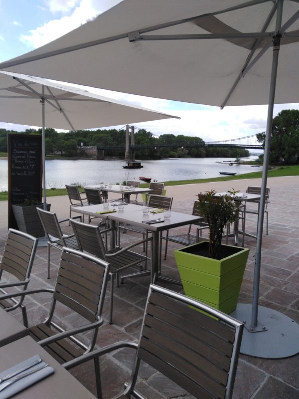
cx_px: 150
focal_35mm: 26
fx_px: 299
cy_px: 200
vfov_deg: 67.3
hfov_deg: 53.1
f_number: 2.2
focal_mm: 3.46
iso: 100
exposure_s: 1/809
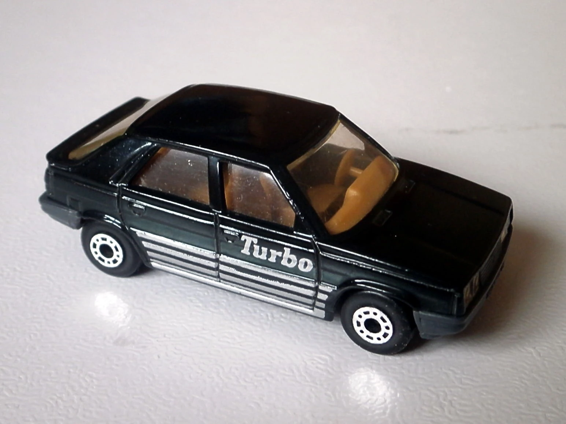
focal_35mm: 47
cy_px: 212
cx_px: 283
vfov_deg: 30.9
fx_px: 769
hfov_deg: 40.4
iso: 200
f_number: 3.4
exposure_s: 1/50
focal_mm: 8.3
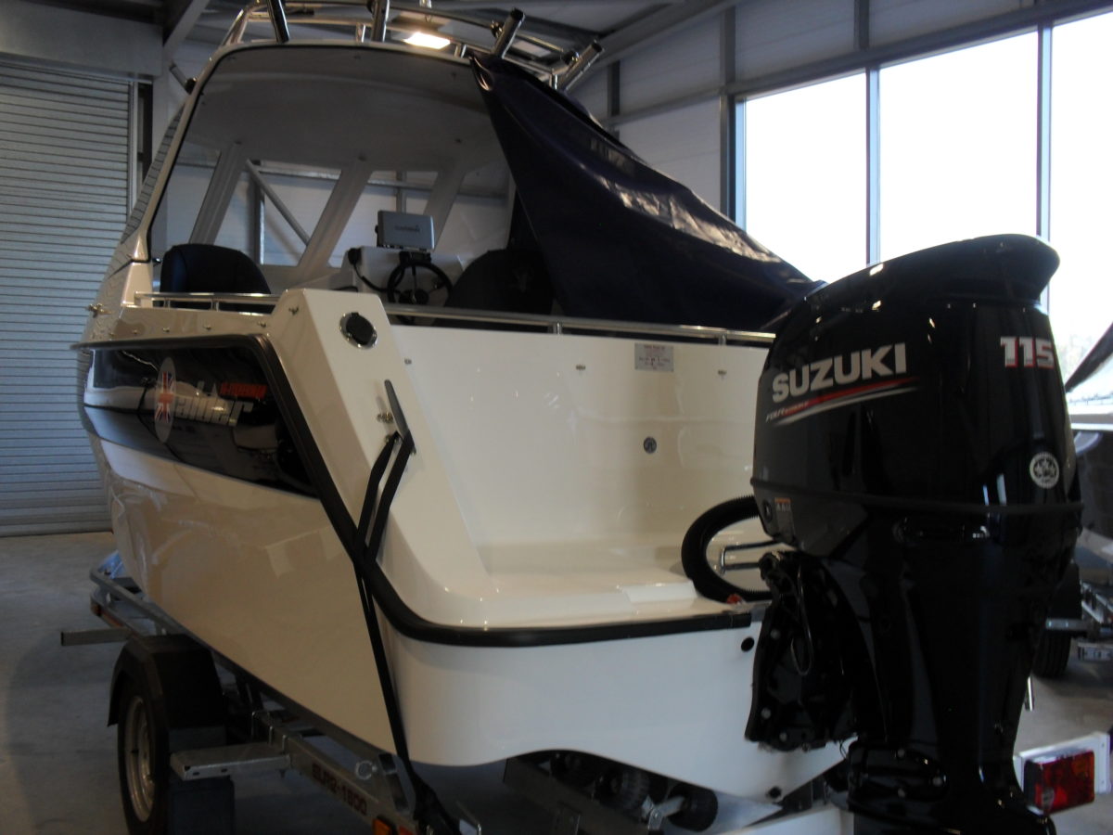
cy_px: 418
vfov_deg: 40.7
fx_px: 1125
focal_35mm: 35
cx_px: 556
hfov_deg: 52.6
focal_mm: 6.3
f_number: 3.2
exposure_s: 1/45
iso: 100
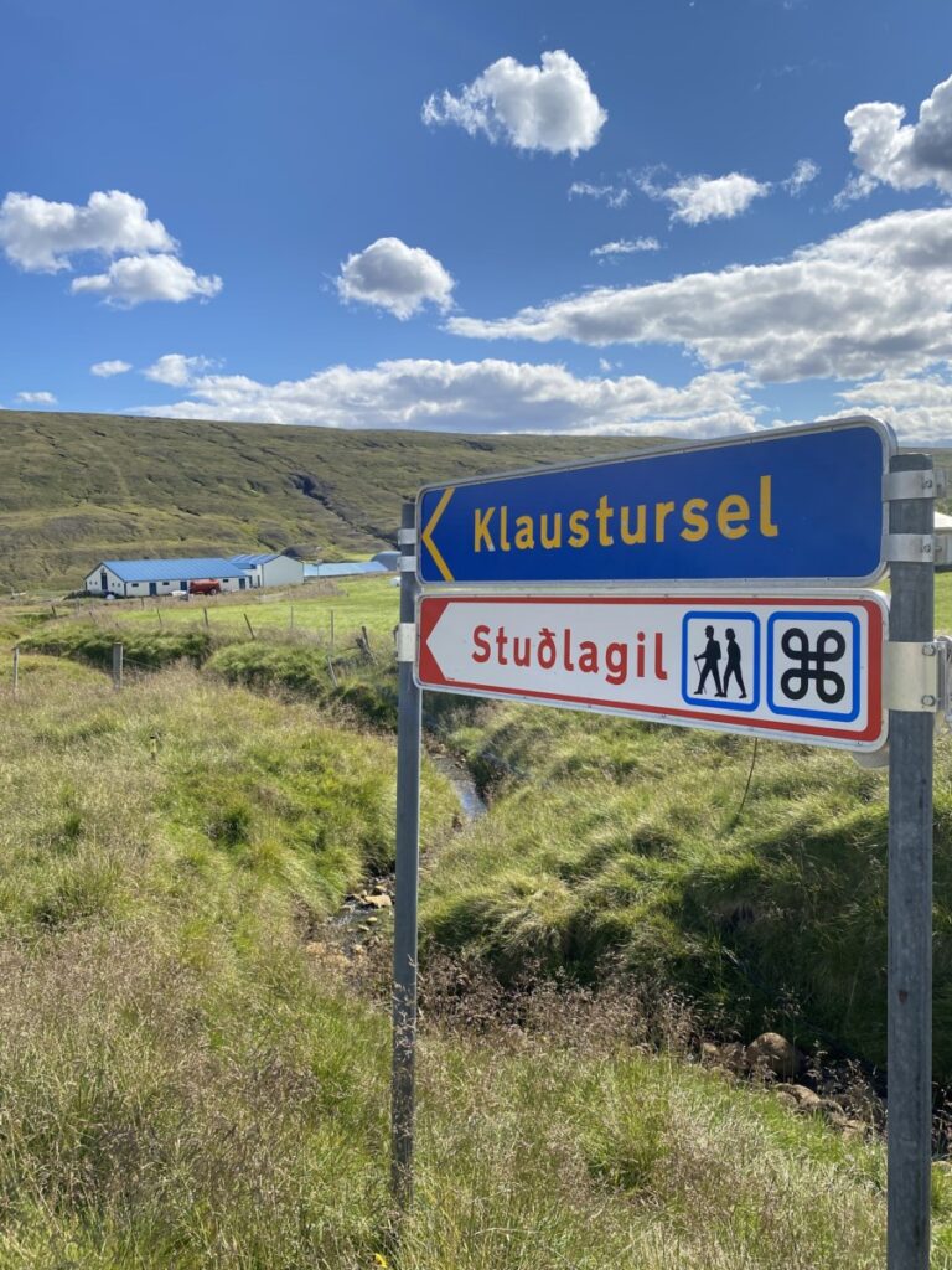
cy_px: 635
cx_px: 476
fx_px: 953
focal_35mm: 26
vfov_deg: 67.3
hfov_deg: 53.1
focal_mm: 4.25
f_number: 1.8
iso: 32
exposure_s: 1/3846
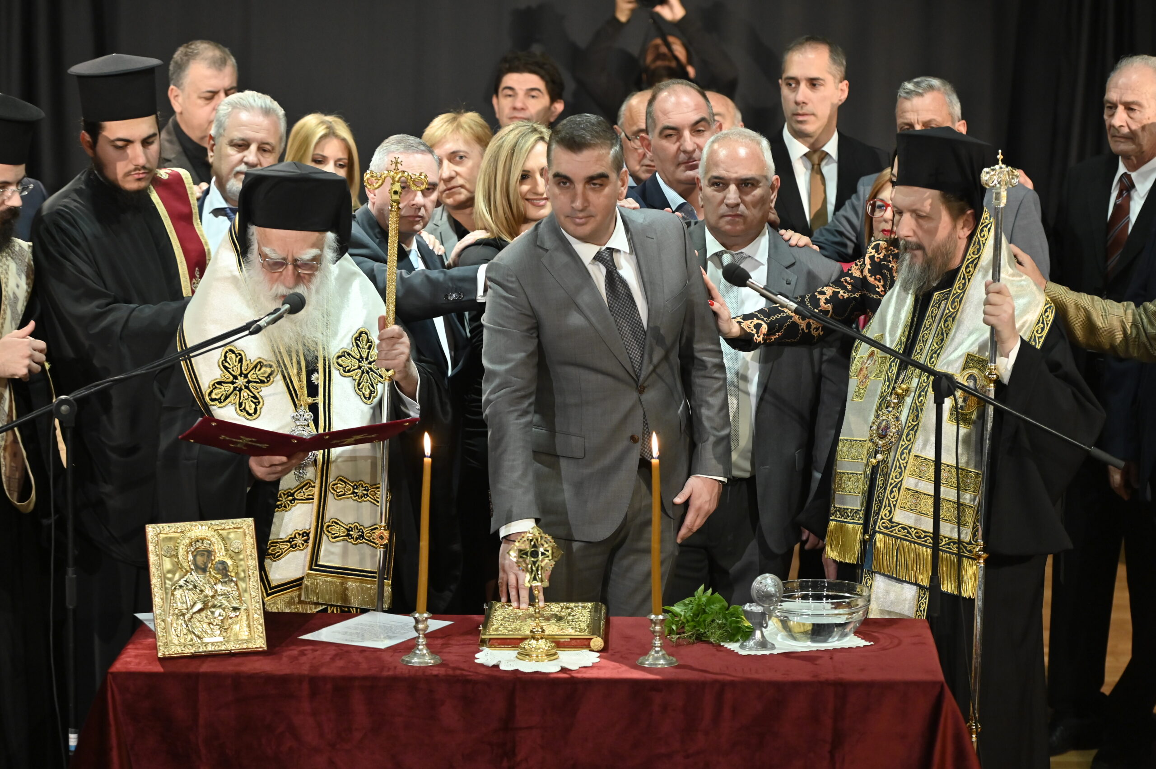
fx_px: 3594
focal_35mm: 112
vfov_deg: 12.2
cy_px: 384
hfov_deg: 18.3
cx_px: 578
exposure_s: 1/200
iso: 2500
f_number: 2.8
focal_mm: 112
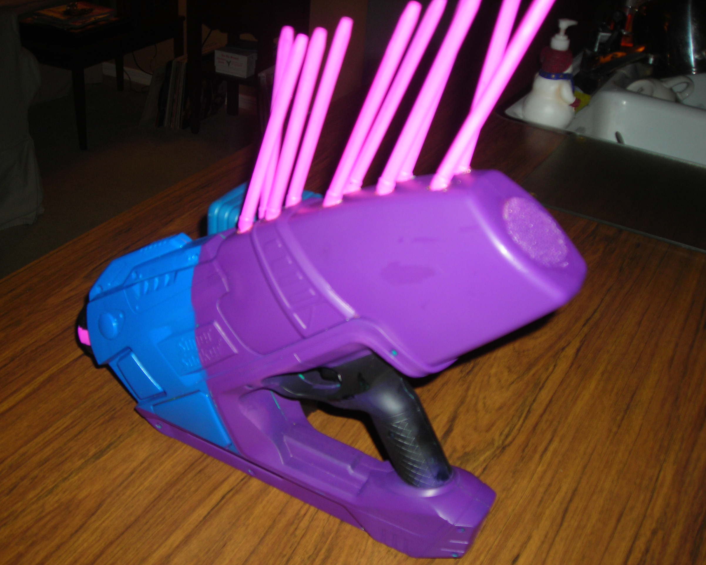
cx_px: 348
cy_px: 284
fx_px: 836
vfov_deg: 37.3
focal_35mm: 40
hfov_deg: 45.8
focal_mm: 6.3
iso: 50
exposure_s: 1/60.1
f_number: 3.2
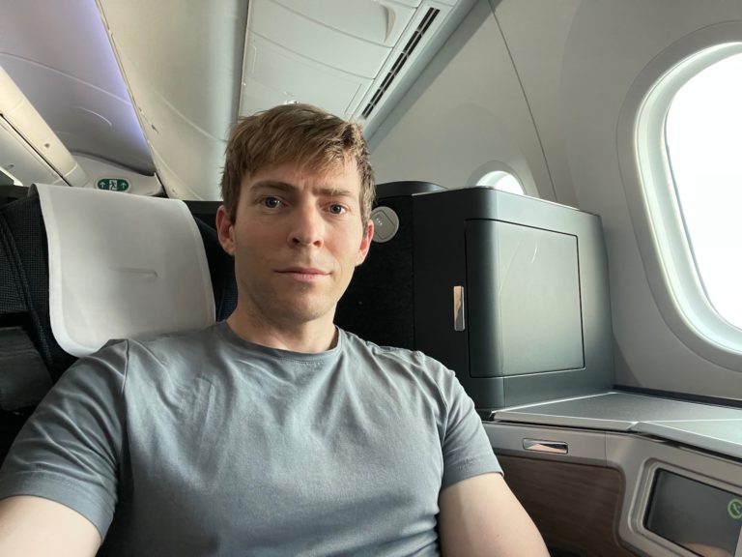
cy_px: 278
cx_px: 371
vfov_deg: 58.9
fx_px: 493
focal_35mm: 23
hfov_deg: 73.9
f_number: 2.2
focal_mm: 2.71
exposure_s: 1/55
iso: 250
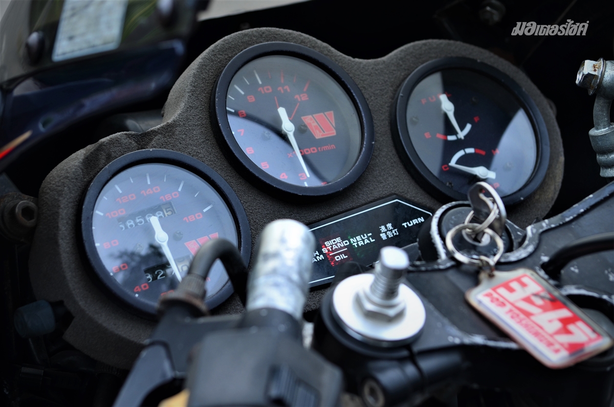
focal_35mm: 153
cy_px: 204
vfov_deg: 8.9
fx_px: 2604
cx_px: 307
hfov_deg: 13.4
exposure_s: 1/200
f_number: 7.1
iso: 200
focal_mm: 102
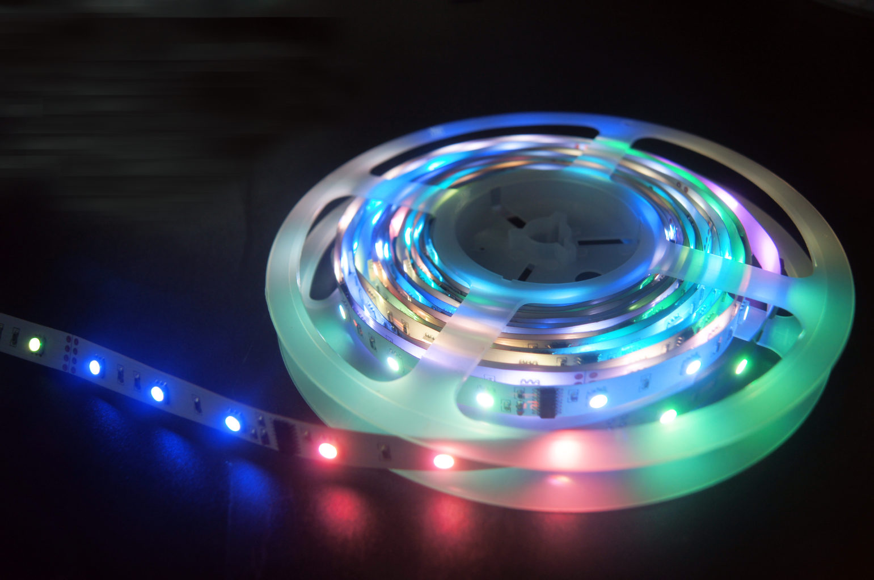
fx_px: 655
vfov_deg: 47.8
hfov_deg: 67.4
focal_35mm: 27
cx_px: 437
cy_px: 290
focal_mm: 18
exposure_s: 1/160
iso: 100
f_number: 4
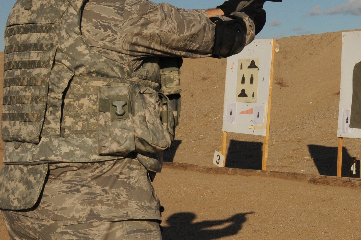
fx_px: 901
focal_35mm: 90
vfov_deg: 15.1
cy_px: 104
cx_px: 429
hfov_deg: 21.1
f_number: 14
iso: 500
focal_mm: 24
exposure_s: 1/800
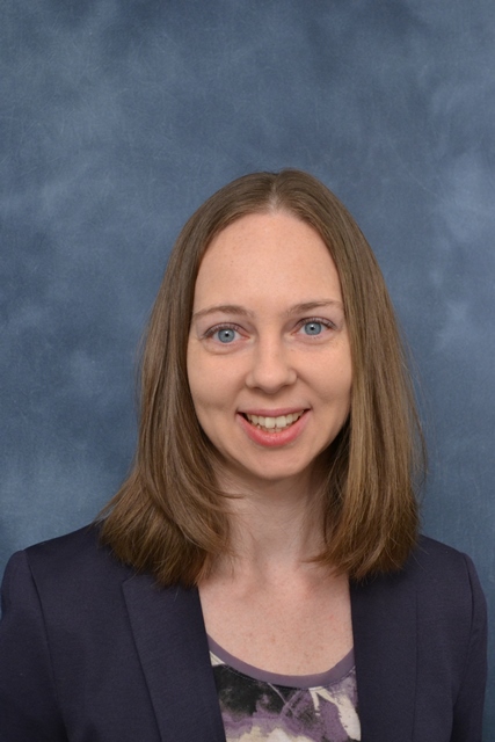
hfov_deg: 16.6
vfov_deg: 24.6
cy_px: 371
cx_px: 248
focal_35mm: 82
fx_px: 1701
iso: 800
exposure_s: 1/60
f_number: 5.6
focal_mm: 55
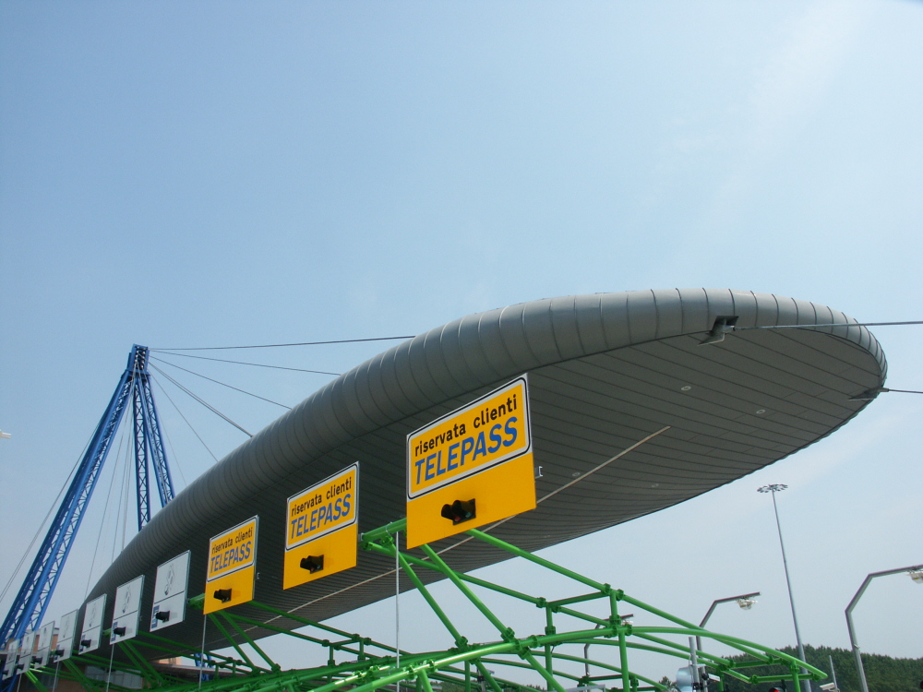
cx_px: 462
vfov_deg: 48.2
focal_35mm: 29
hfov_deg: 61.7
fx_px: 773
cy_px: 346
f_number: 8
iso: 100
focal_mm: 7.7
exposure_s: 1/500
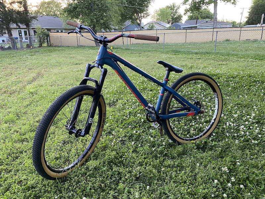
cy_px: 100
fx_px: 199
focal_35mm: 26
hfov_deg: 67.3
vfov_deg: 53.1
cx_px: 132
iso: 125
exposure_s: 1/71
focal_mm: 4.25
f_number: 1.8
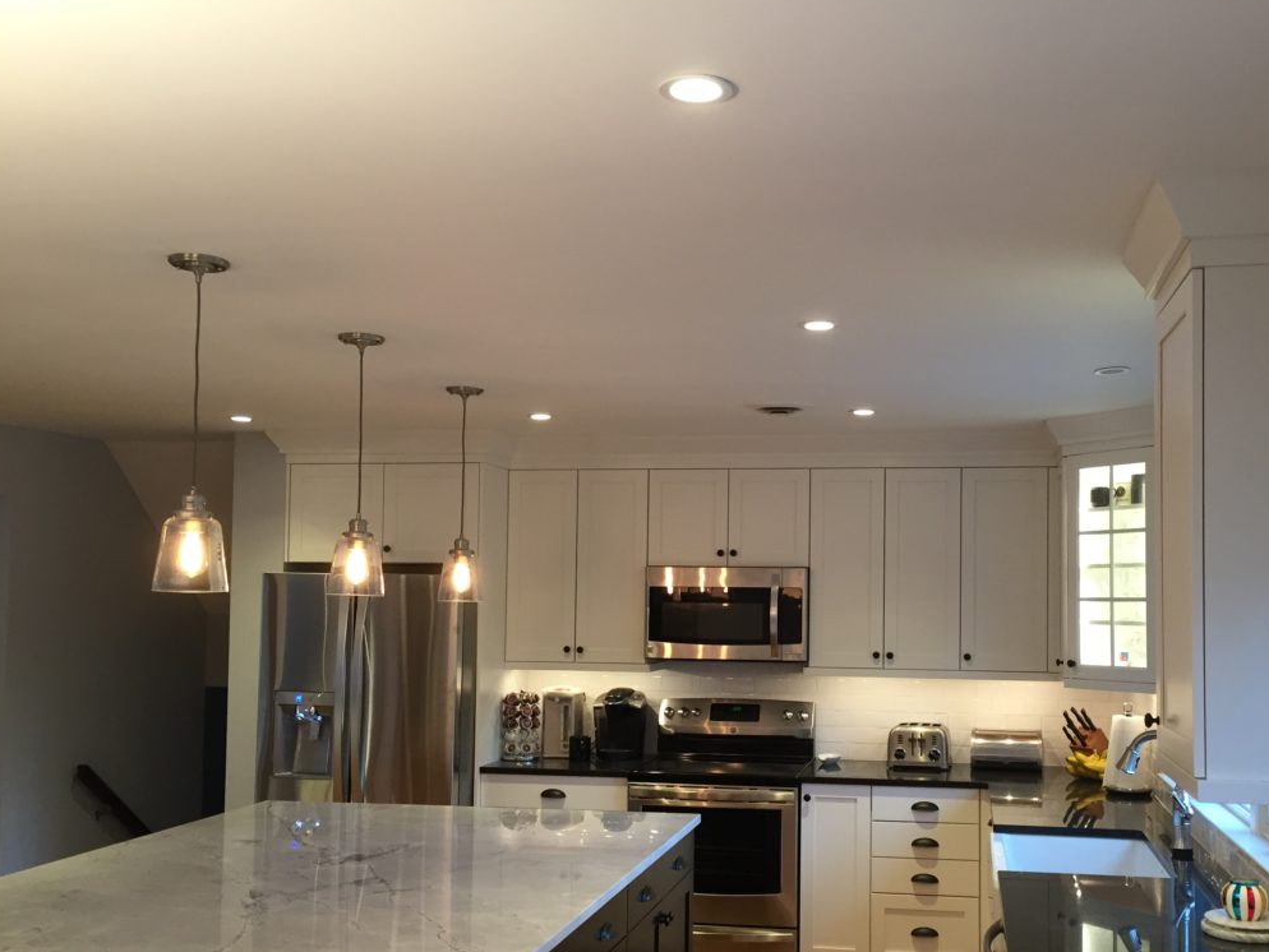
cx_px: 753
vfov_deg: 40.6
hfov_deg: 52.3
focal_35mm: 35
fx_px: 1283
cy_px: 556
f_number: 2.2
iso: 100
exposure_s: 1/30
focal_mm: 4.15
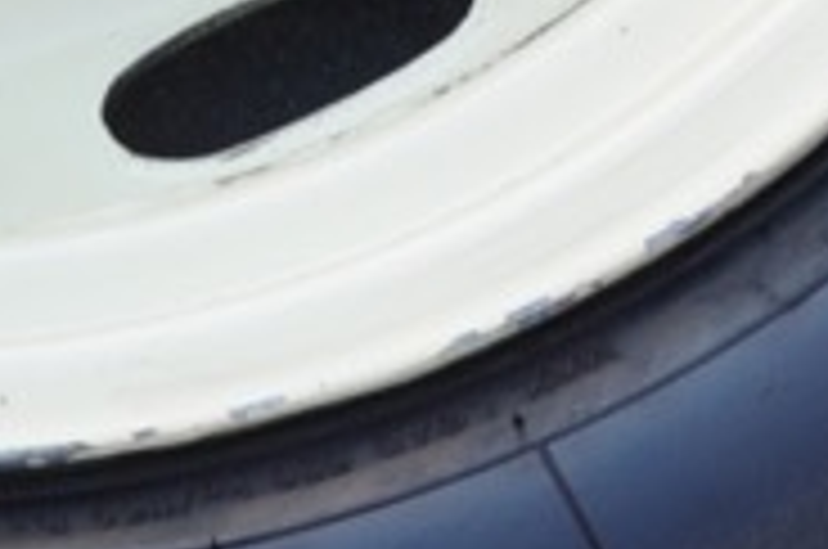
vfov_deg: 3.4
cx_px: -364
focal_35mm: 397
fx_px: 9115
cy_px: -976
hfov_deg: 5.2
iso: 200
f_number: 7.1
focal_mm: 38
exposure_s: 1/50
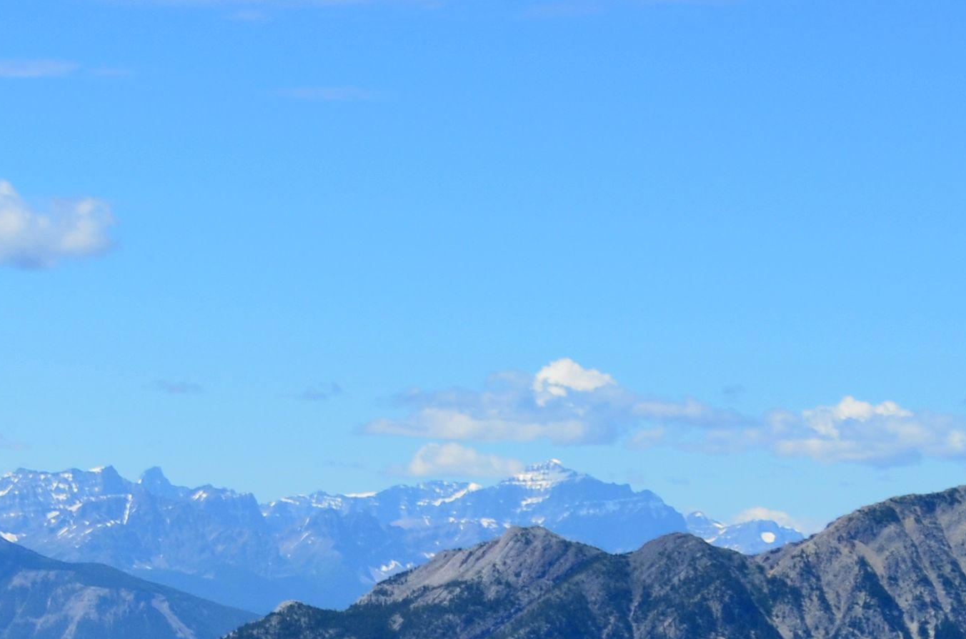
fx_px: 4685
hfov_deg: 11.1
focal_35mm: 175
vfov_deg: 7.6
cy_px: 1073
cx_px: -705
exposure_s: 1/250
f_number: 10
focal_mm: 32
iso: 200
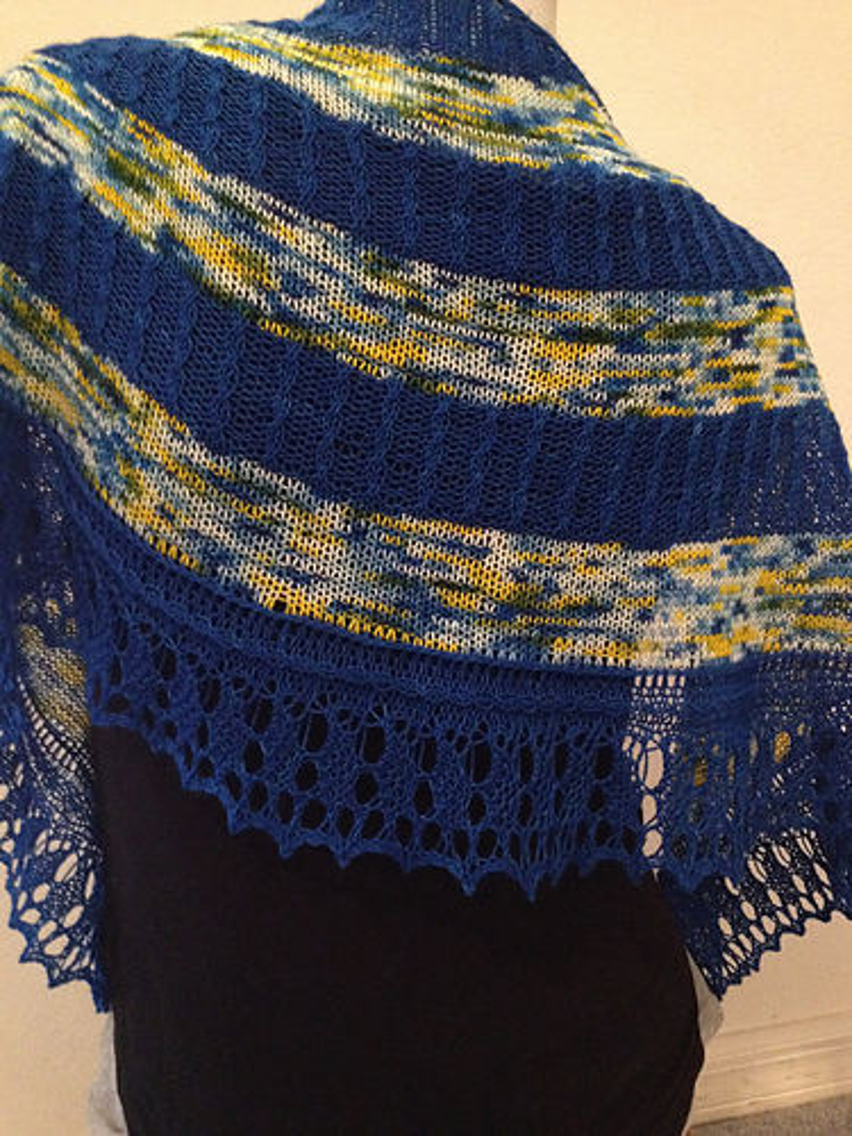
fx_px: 1149
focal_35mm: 35
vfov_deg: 52.6
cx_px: 426
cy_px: 568
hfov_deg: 40.7
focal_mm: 4.28
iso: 640
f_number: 2.4
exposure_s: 1/15
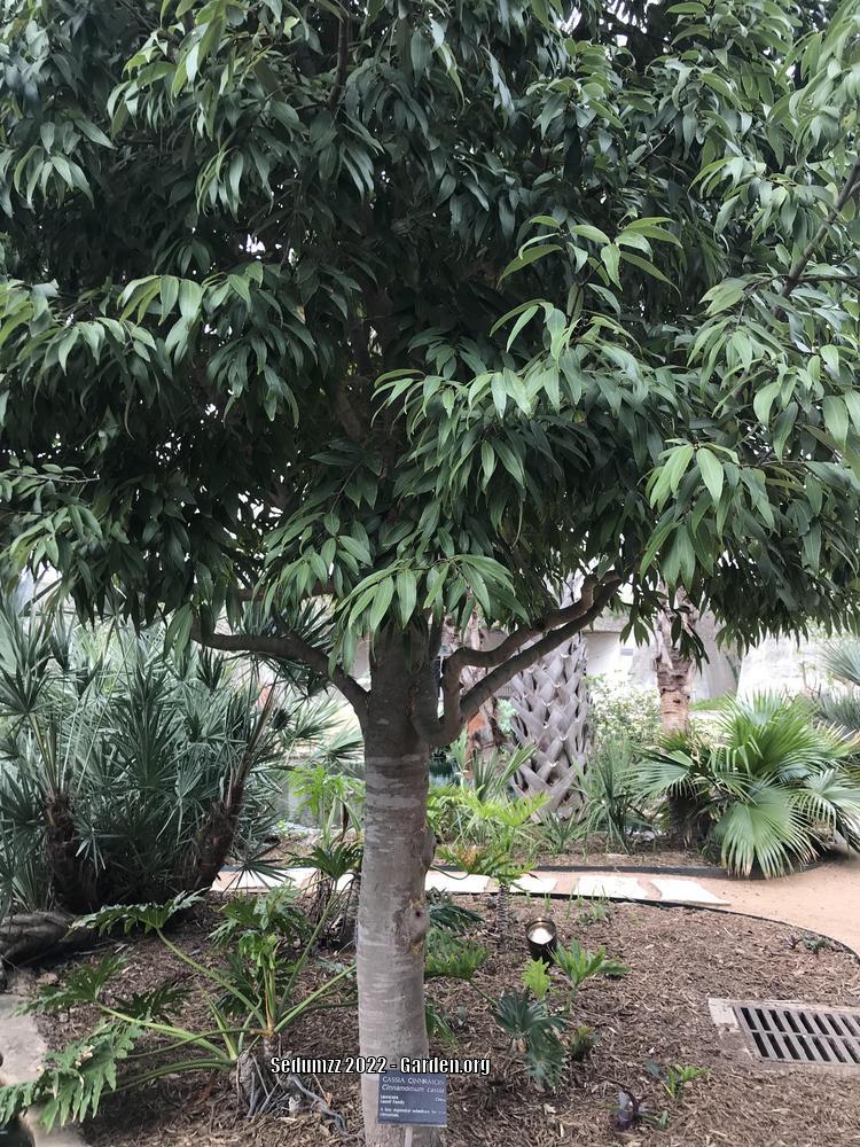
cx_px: 430
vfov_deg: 63.4
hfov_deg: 49.7
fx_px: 928
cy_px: 574
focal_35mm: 28
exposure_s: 1/221
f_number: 1.8
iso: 20
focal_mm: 4
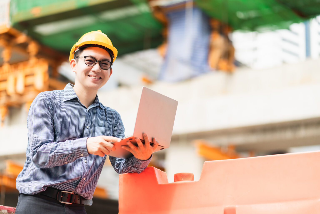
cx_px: 160
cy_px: 107
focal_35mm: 85
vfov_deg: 16.1
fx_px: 756
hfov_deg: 23.9
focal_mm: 85
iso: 250
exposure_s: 1/2000
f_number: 1.8
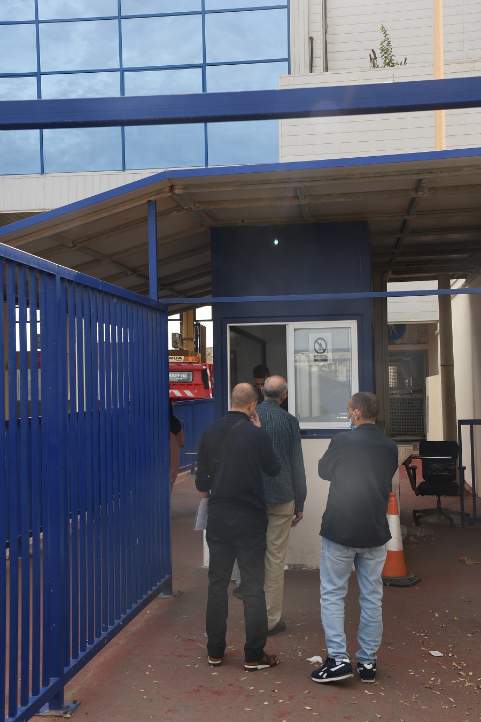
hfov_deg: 29.9
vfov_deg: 43.6
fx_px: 902
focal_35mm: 45
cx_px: 240
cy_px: 361
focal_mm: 30
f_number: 7.1
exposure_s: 1/250
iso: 200
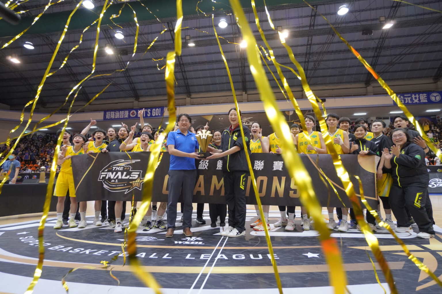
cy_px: 147
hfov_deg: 85.4
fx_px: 239
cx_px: 221
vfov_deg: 63.2
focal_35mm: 20
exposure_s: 1/200
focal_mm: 13
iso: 1600
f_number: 4
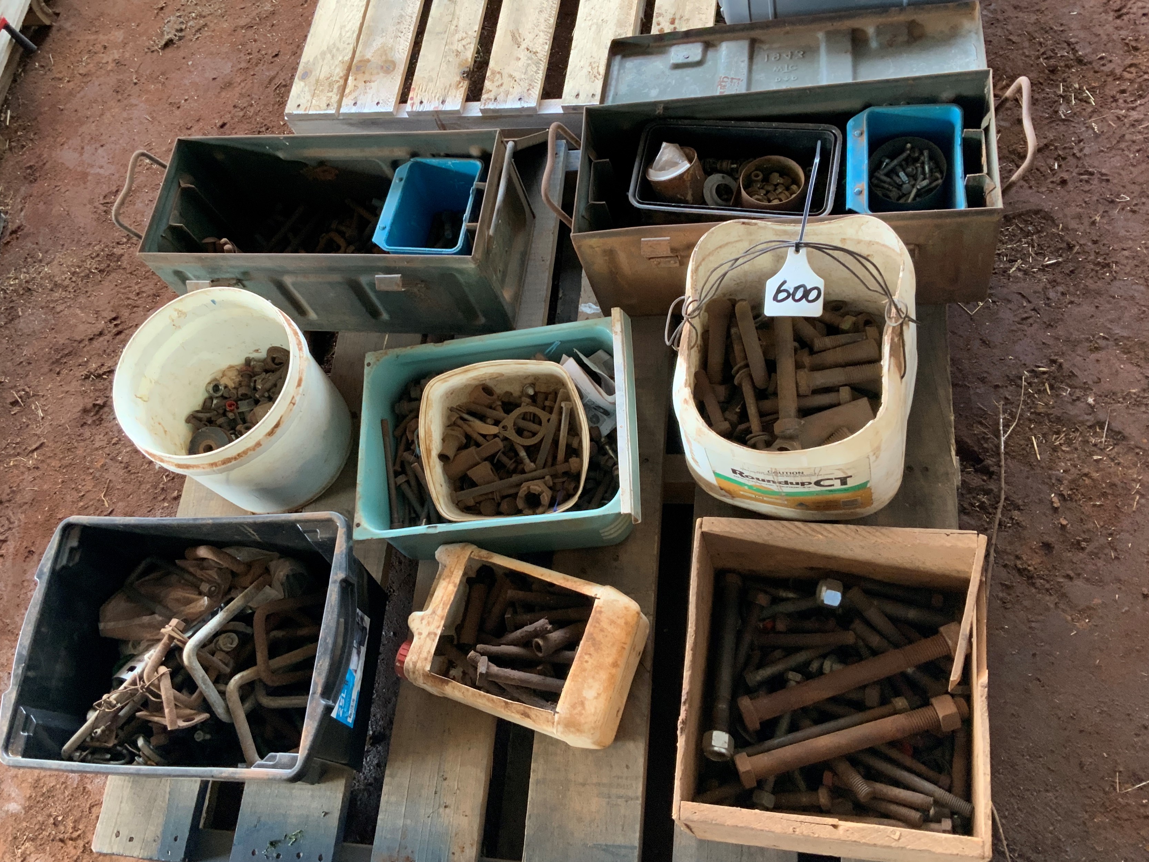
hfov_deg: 61.7
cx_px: 574
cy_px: 431
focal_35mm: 29
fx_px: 962
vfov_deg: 48.2
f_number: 1.8
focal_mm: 3
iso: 125
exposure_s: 1/60
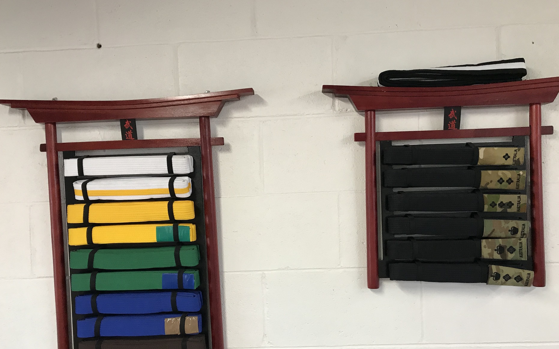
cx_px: 283
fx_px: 488
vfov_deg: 39.3
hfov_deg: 59.6
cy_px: 209
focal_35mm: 32
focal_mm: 3.99
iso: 40
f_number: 1.8
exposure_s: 1/33
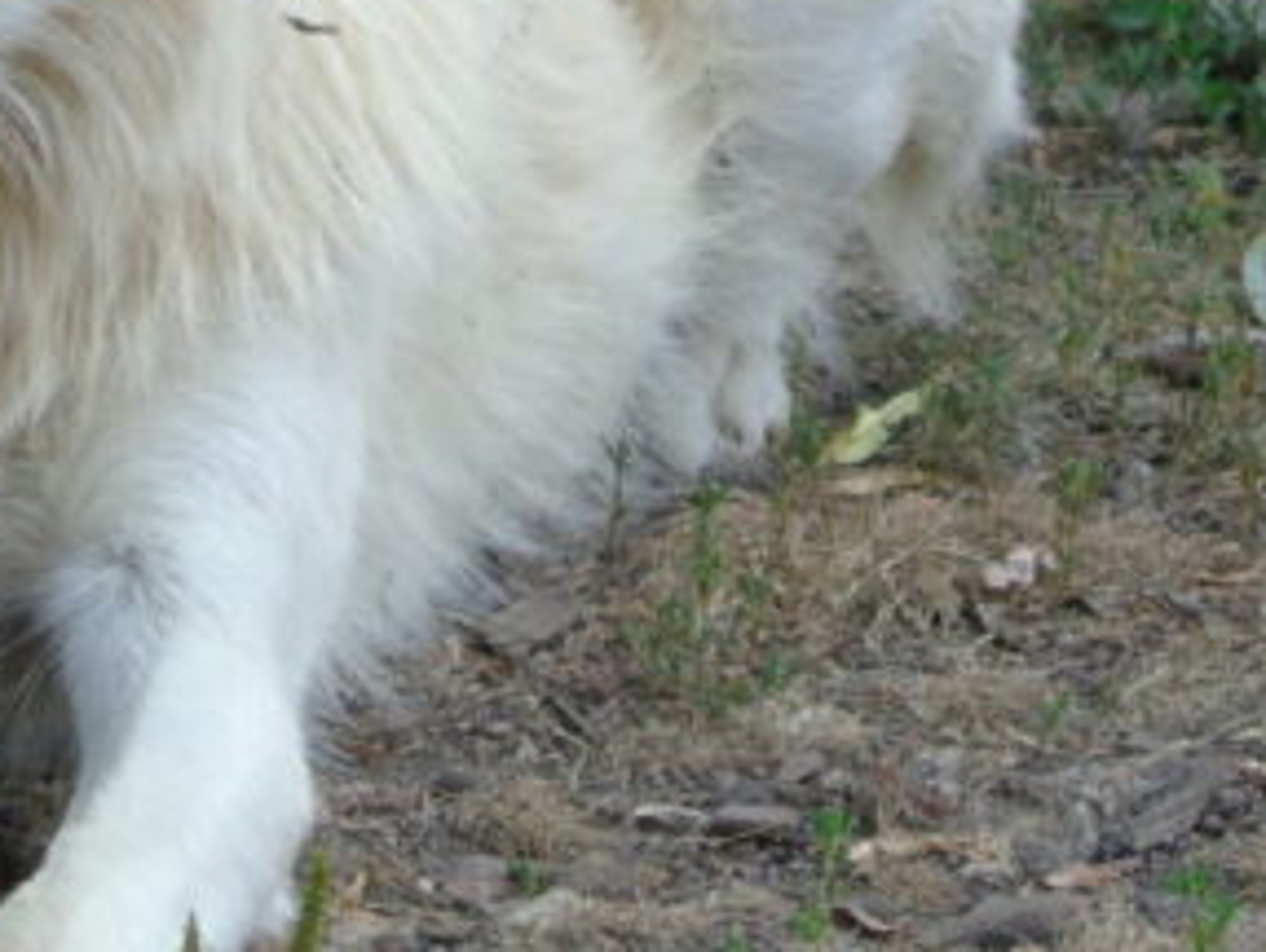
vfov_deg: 3.4
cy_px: -137
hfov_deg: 4.6
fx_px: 15856
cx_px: 569
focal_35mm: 433
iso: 200
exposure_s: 1/125
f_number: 4.9
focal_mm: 29
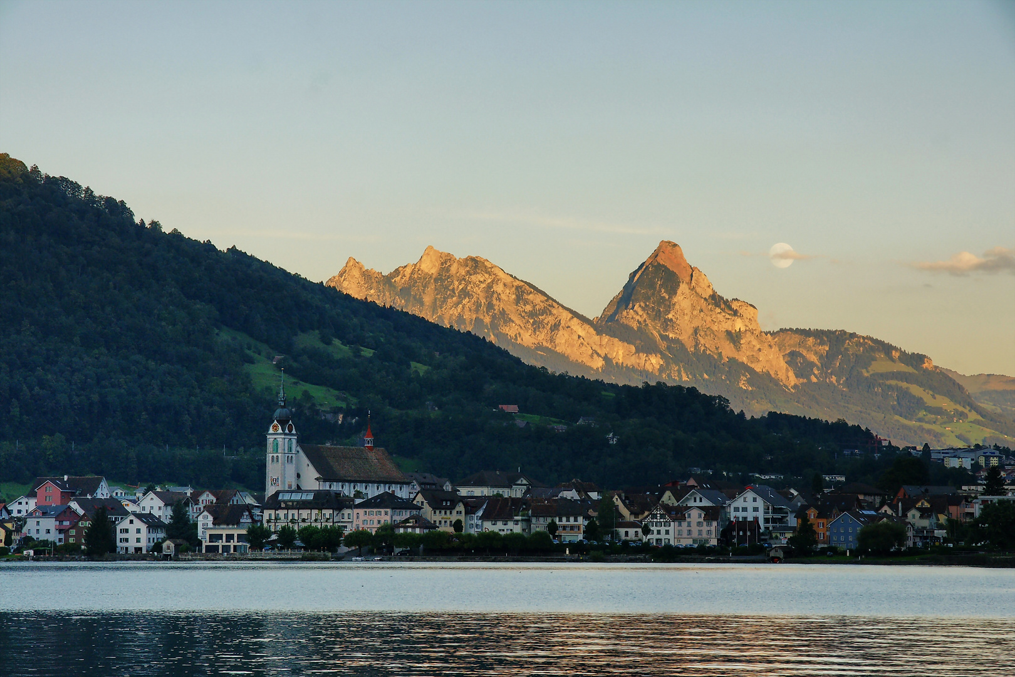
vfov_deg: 13.0
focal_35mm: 105
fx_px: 2960
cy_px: 338
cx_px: 508
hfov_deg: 19.5
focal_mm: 70
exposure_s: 1/200
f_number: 9.5
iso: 200
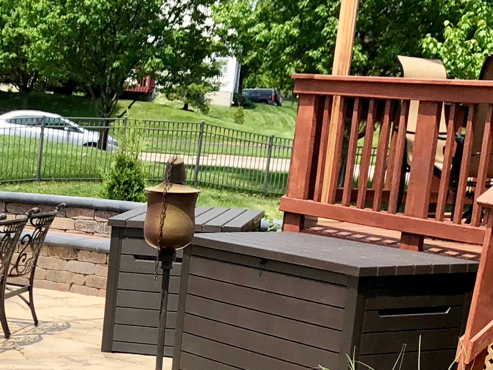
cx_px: -82
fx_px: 1353
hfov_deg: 19.6
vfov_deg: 14.9
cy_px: 476
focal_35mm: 95
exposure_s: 1/2667
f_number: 1.8
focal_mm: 3.99
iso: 20
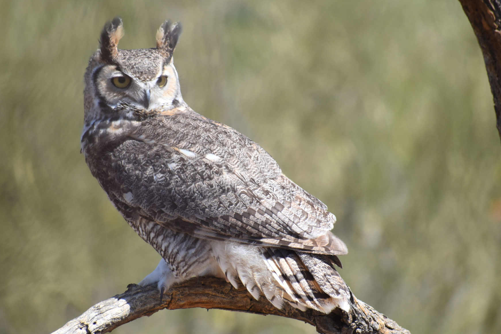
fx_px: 6595
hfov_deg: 4.4
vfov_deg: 2.9
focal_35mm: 474
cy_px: 184
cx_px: 225
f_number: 6.3
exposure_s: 1/1250
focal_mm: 270
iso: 400
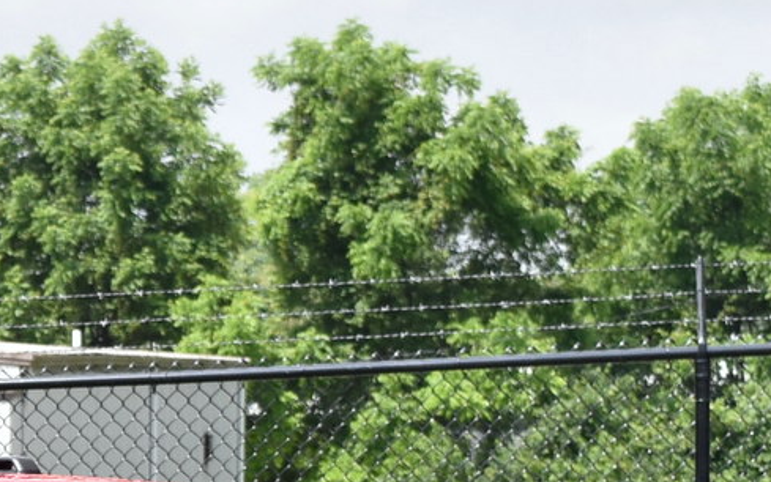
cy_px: 864
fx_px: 4414
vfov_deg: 6.1
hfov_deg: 9.6
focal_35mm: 210
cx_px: -489
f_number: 8
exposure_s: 1/250
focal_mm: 35
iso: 400
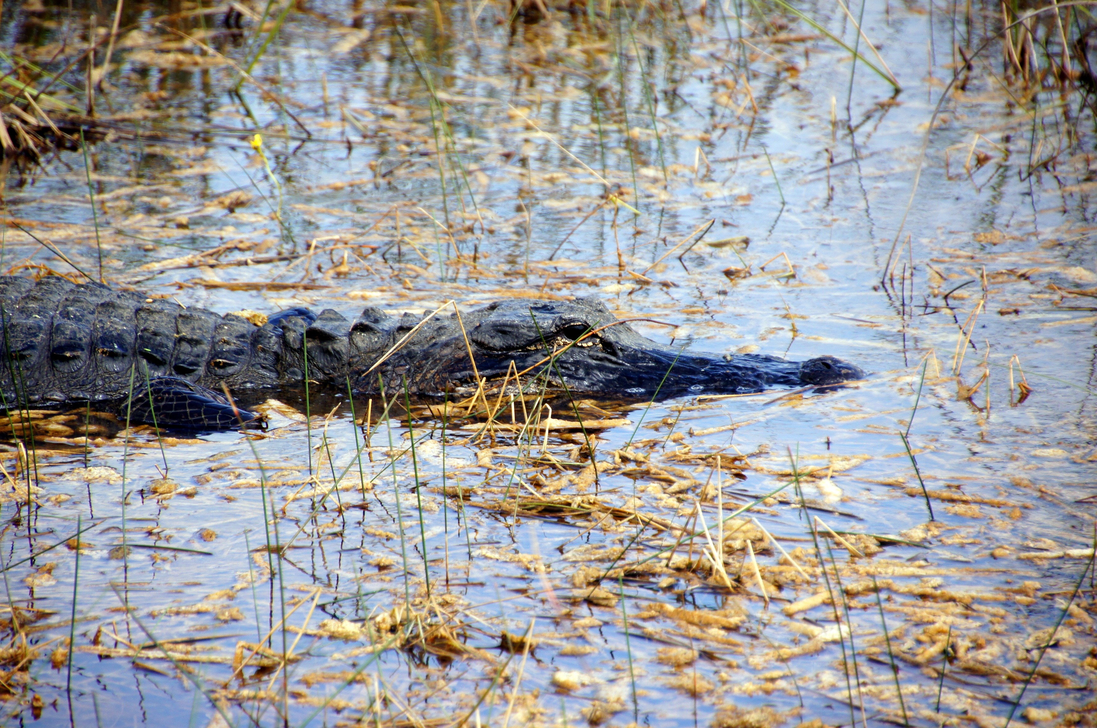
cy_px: 364
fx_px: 11410
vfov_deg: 3.7
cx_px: 548
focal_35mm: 375
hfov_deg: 5.5
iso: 200
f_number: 6.3
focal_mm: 250
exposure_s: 1/400
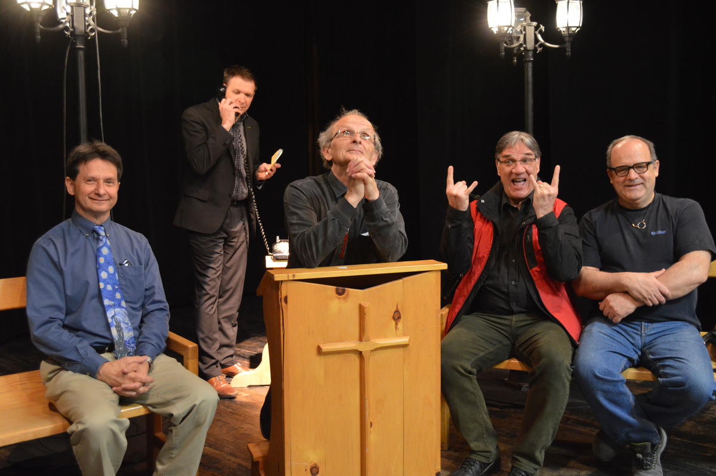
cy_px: 238
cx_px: 358
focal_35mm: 36
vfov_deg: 36.8
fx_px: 715
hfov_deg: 53.2
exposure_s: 1/15
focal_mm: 24
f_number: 4
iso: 1800
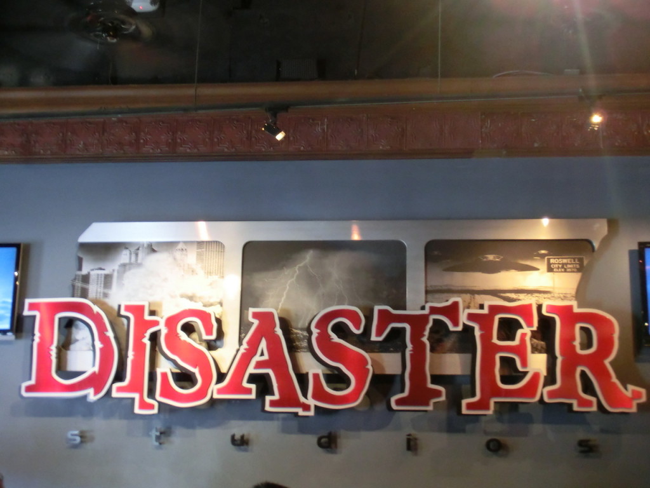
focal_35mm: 57
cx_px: 325
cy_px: 244
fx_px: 1070
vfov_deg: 25.7
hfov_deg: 33.8
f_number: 4.5
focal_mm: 10.04
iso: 800
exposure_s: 1/15
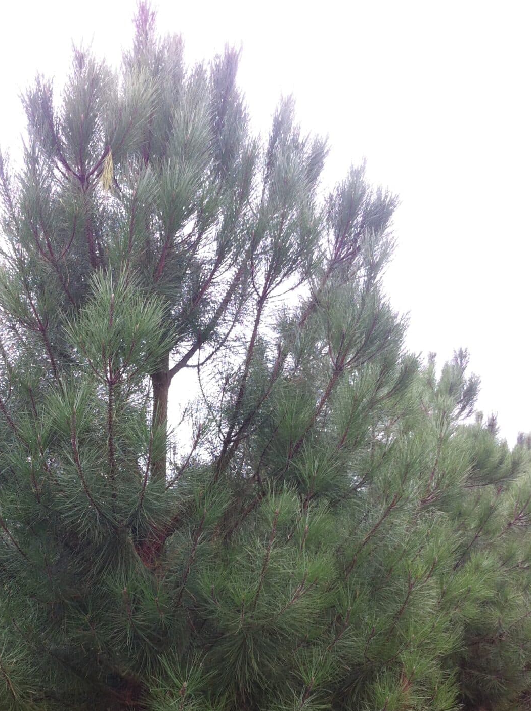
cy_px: 513
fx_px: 1045
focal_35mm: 51
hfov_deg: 28.3
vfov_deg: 36.8
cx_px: 171
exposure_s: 1/120
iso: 80
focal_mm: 3.85
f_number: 2.8
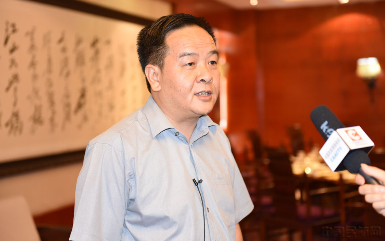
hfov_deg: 30.2
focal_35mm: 68
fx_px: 714
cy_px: 113
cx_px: 191
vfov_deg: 19.1
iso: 1600
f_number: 2.8
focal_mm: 66
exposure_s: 1/100
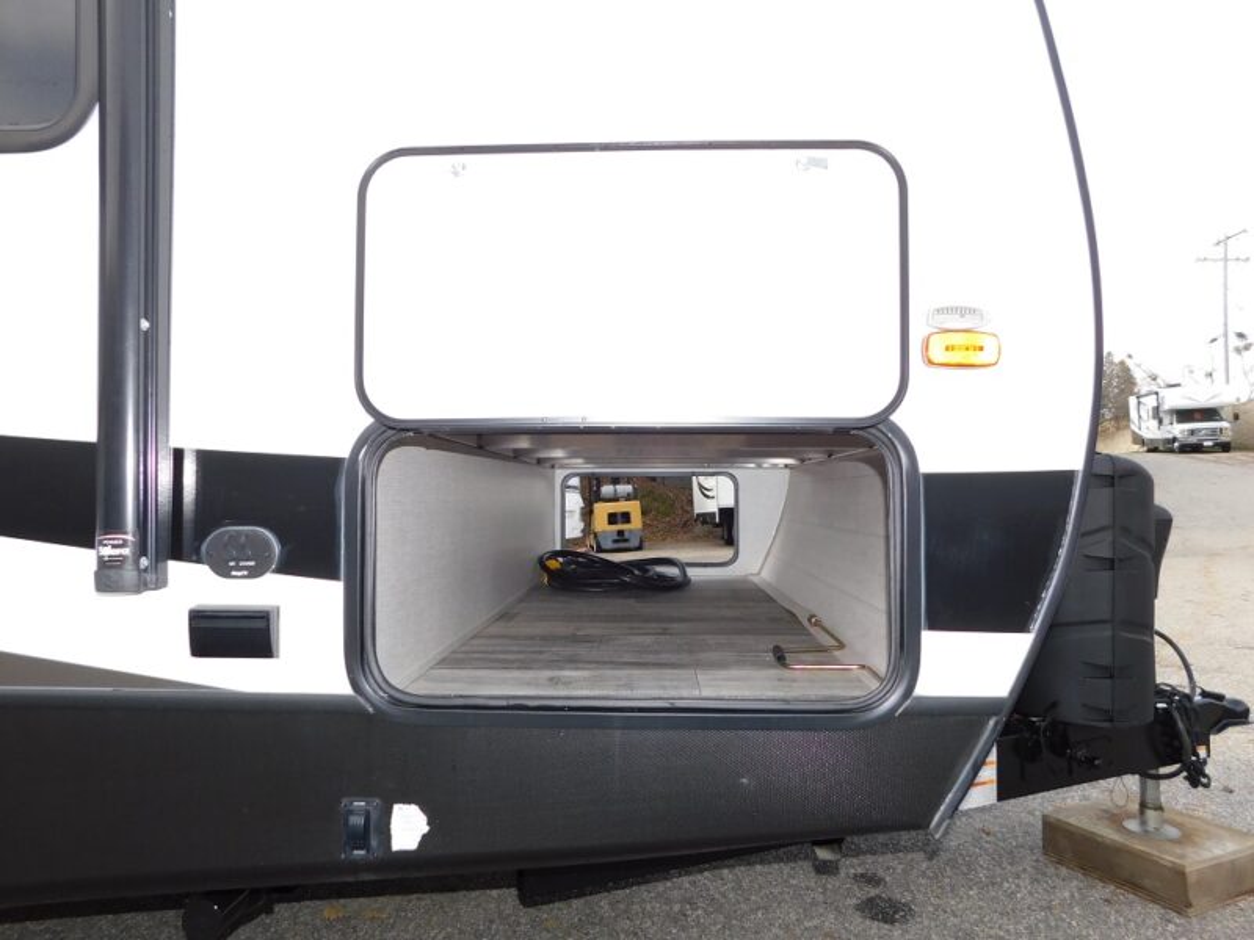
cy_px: 470
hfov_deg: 73.9
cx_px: 627
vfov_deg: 58.9
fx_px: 833
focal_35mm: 23
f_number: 3
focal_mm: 4
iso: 125
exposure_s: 1/400
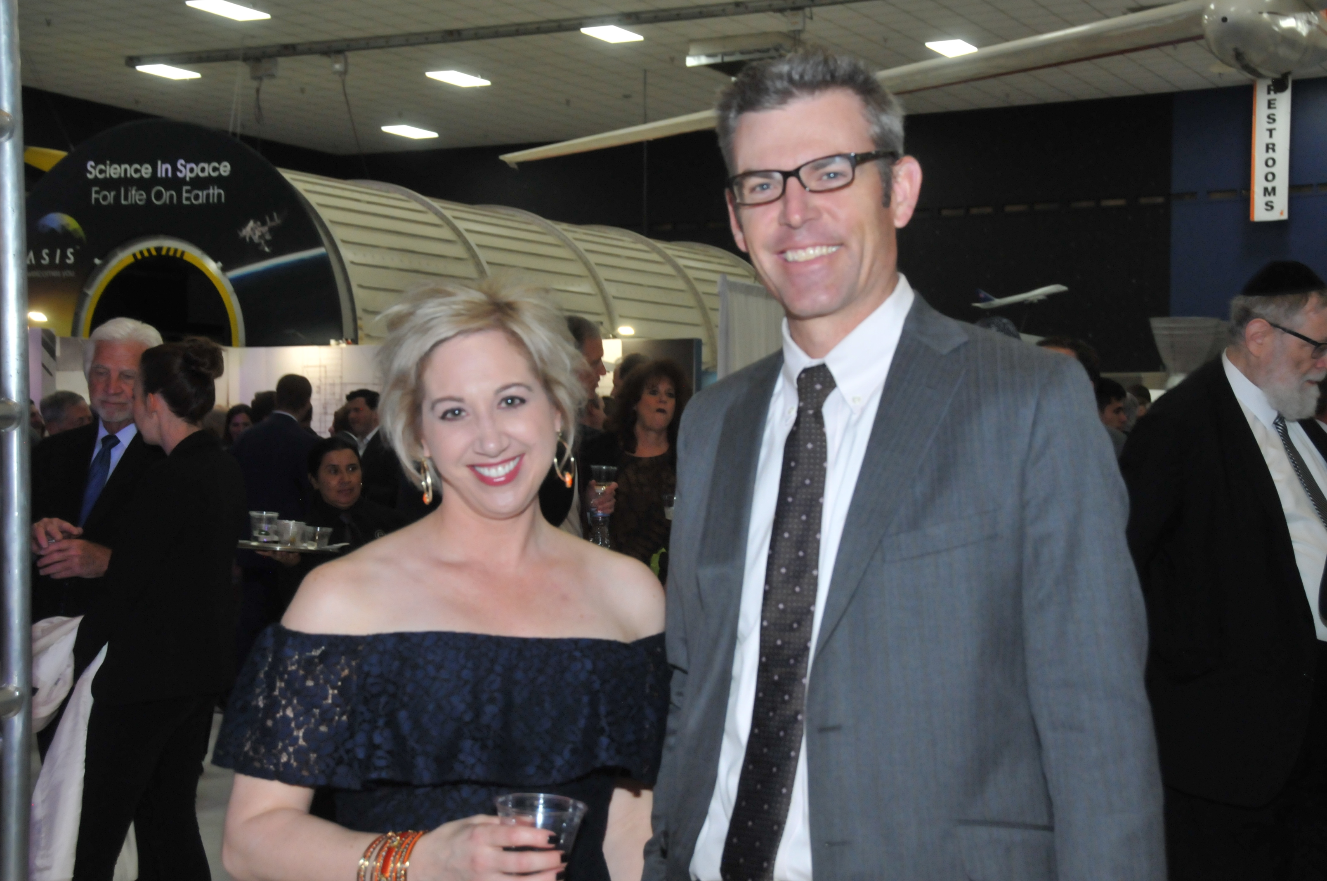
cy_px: 440
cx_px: 664
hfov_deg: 36.9
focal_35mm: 54
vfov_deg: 25.0
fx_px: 1988
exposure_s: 1/60
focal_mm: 36
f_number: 6.3
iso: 1250
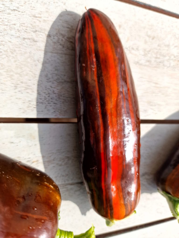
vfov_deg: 73.9
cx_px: 90
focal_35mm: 23
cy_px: 119
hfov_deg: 58.9
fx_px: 159
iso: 50
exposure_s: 1/652
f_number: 1.8
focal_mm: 6.4
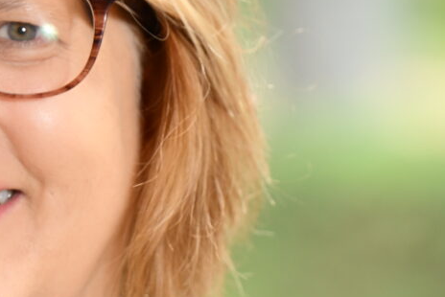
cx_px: -127
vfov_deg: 2.0
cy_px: 414
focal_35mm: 689
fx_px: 8522
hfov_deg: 3.0
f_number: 3.2
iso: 125
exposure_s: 1/160
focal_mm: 125
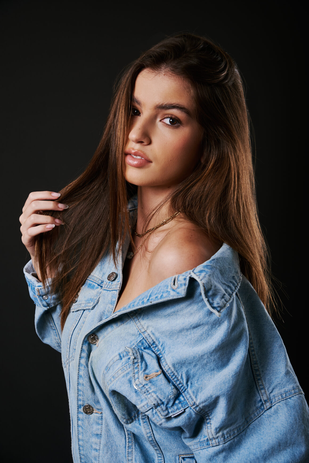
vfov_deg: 34.5
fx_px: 746
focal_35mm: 58
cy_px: 232
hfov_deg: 23.4
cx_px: 154
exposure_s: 1/160
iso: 320
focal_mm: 58
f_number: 6.3
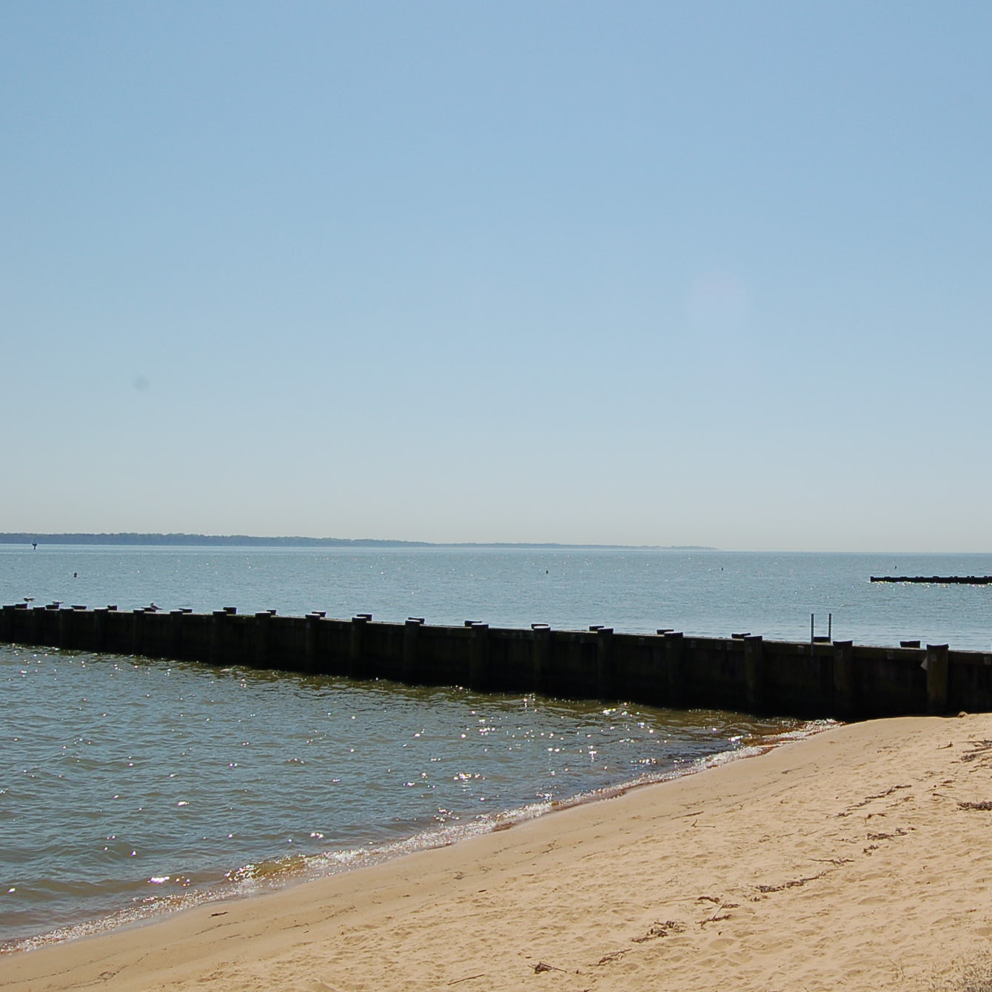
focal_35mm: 41
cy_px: 449
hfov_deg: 40.0
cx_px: 746
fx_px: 1320
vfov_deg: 41.1
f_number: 11
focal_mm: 19
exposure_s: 1/500
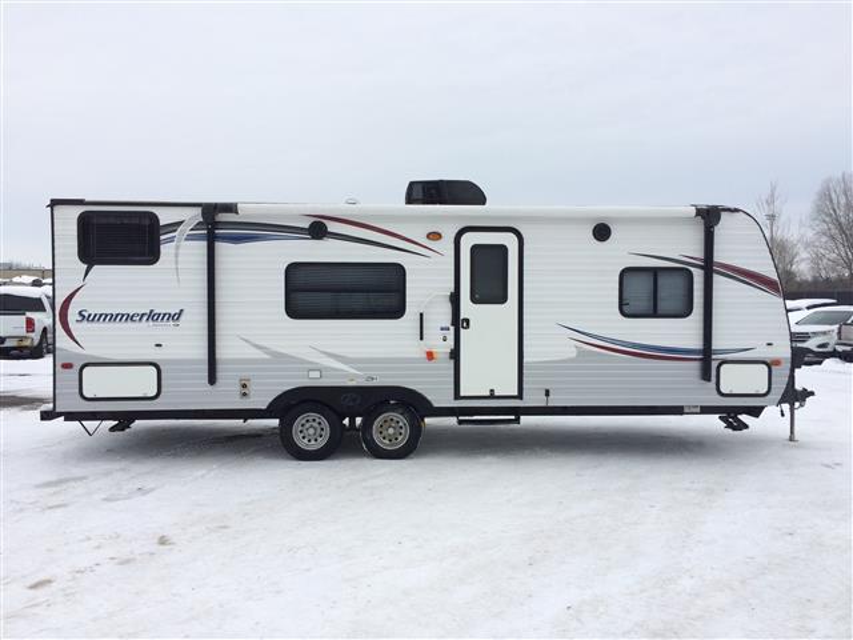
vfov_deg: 48.2
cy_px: 320
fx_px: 715
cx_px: 426
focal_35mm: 29
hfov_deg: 61.7
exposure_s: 1/1053
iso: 32
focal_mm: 4.15
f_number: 2.2
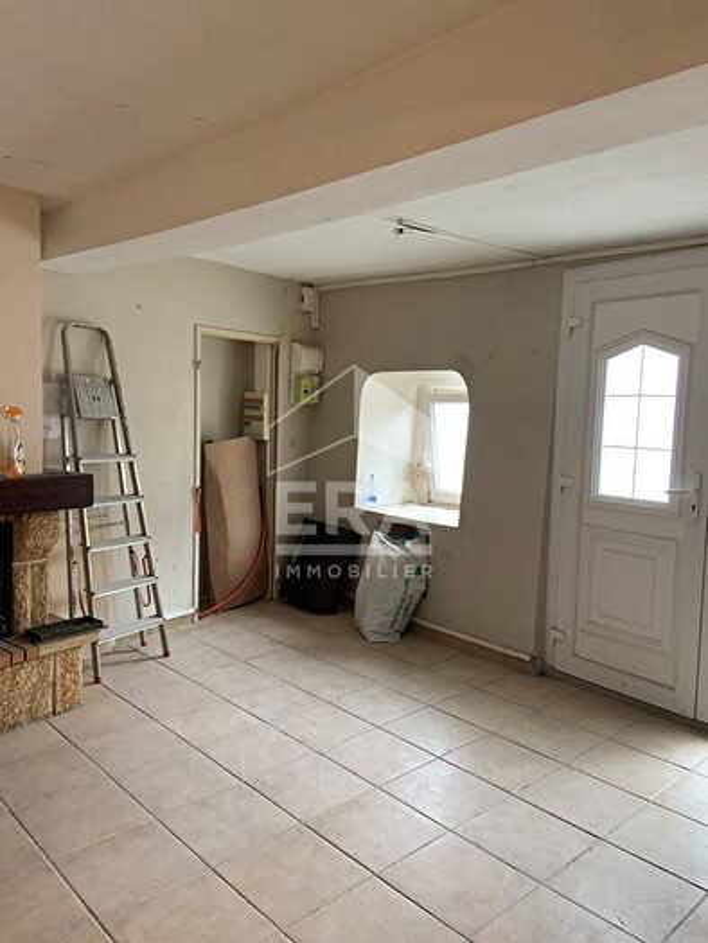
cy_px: 472
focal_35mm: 26
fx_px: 709
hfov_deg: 53.1
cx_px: 354
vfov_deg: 67.3
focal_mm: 4.25
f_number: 1.8
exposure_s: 1/60
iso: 200
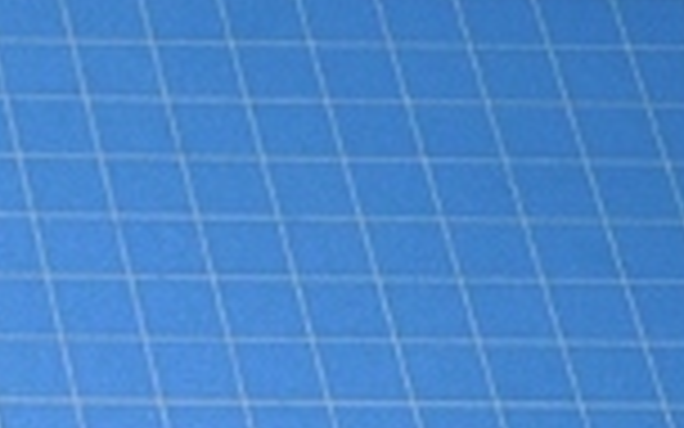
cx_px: -1372
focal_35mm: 226
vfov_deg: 5.3
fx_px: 4213
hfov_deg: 8.0
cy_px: 1480
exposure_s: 1/100
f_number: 5
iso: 400
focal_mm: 22
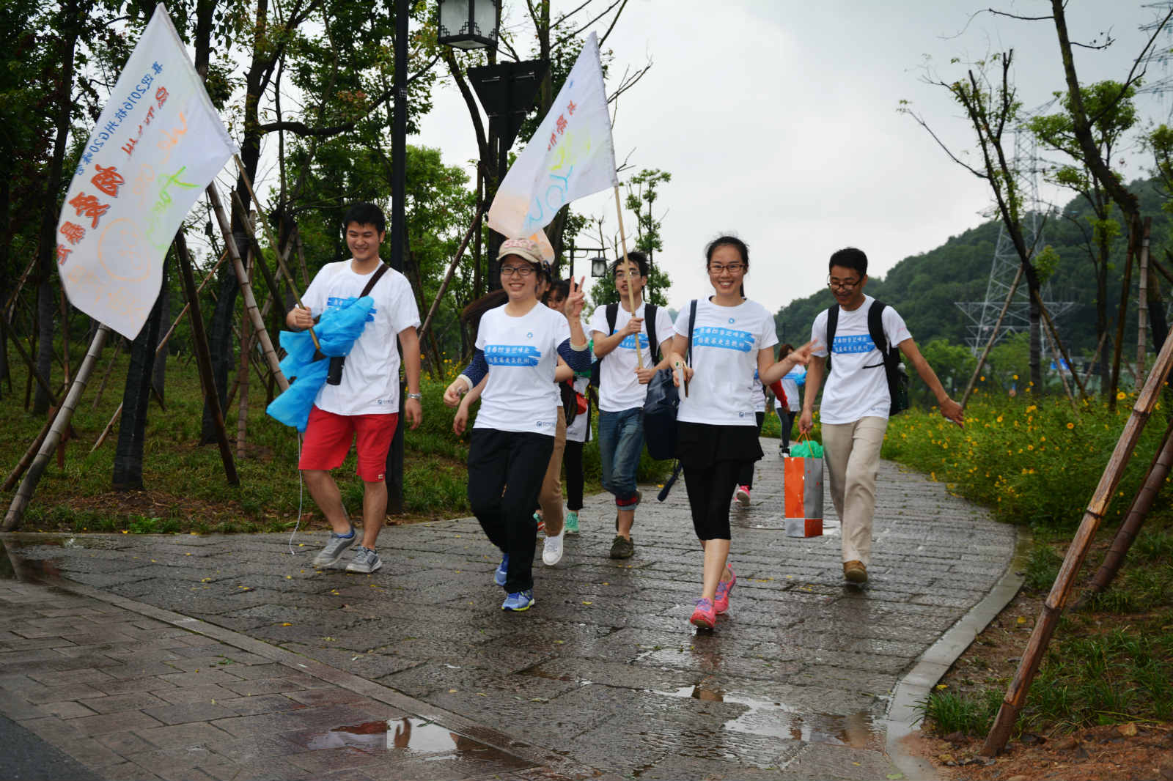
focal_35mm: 42
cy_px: 390
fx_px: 1368
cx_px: 586
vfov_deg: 31.9
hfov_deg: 46.4
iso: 100
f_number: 4.5
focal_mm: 28
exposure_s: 1/200
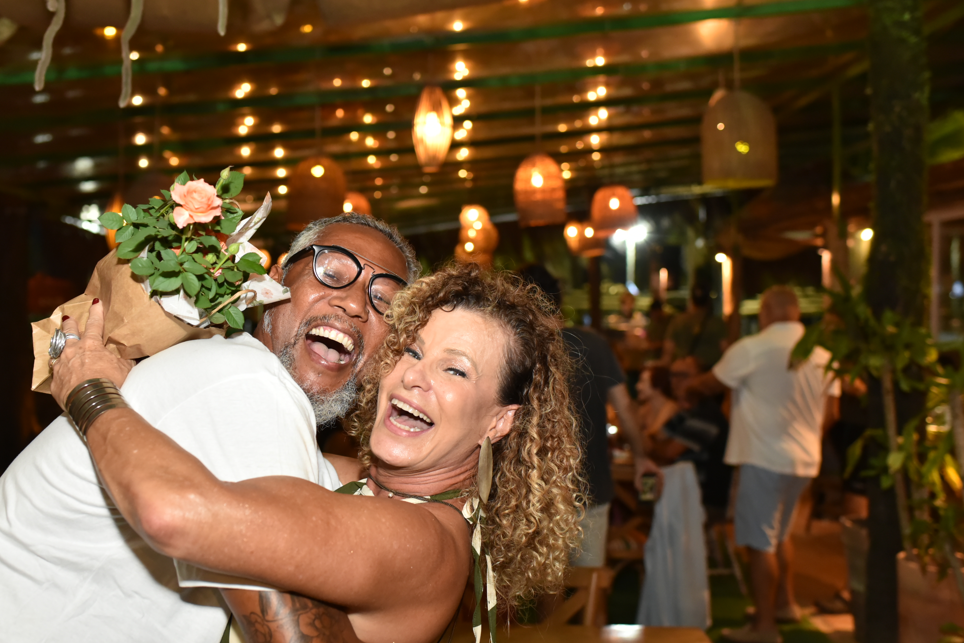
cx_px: 408
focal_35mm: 42
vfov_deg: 31.9
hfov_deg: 46.2
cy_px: 324
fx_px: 1125
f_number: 3.2
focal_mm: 35
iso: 2500
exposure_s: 1/100
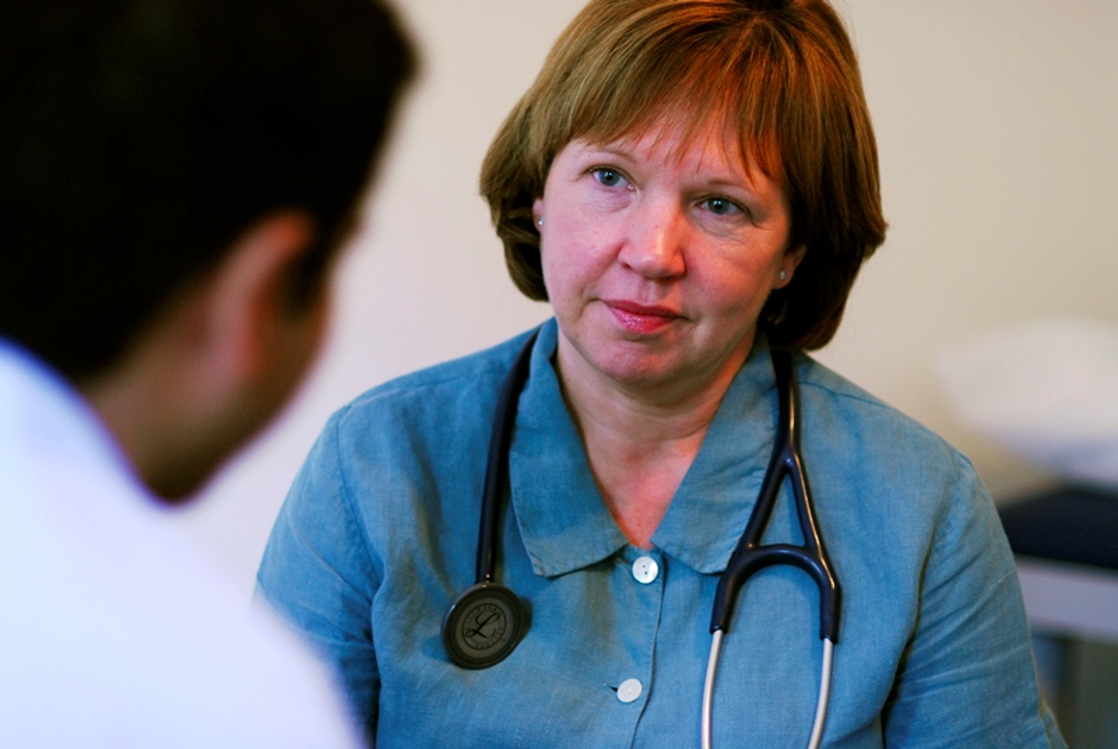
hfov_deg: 16.0
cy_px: 374
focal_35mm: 128
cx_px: 559
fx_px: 3965
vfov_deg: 10.8
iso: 500
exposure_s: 1/100
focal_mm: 85
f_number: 1.8
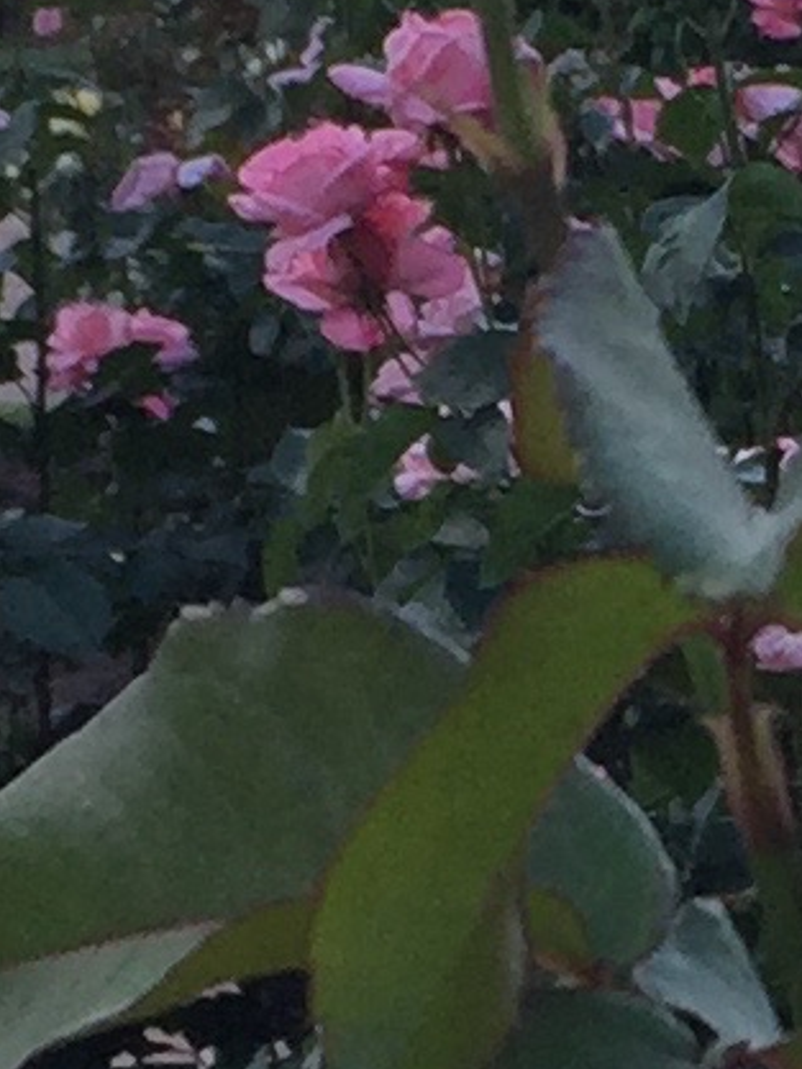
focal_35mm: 227
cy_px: 1156
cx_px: 633
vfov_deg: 8.7
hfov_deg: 6.5
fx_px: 7009
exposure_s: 1/706
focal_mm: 4.15
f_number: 2.2
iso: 32
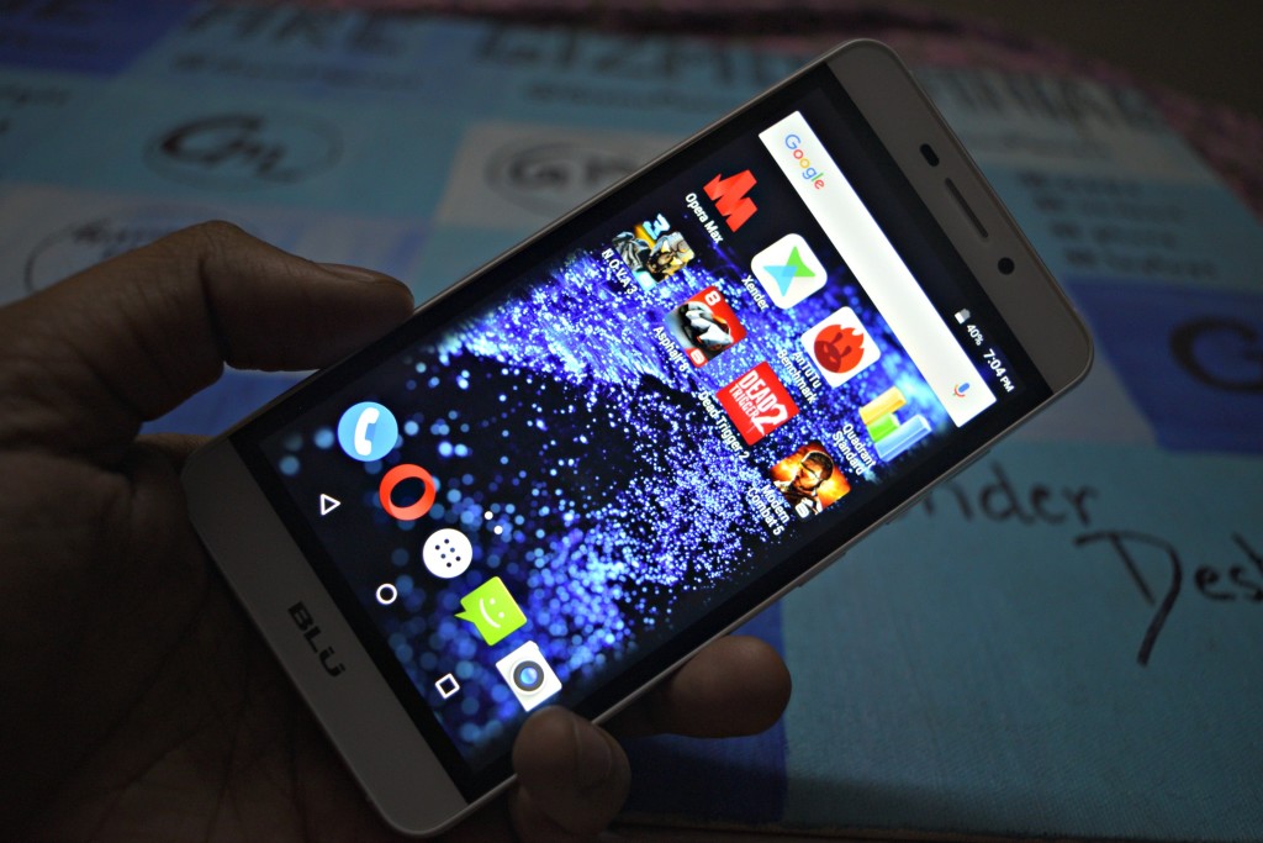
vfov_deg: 40.0
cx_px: 632
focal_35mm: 33
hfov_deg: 57.2
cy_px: 422
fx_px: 1158
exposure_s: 1/60
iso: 400
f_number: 4
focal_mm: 22
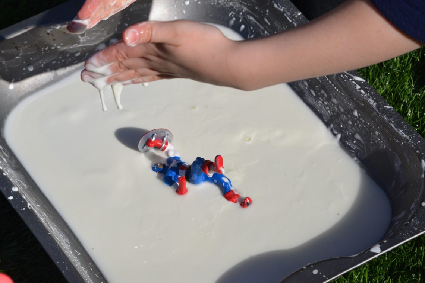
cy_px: 142
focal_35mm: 300
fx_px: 3543
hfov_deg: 6.9
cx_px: 212
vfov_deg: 4.6
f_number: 14
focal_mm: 300
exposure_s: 1/3200
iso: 2000
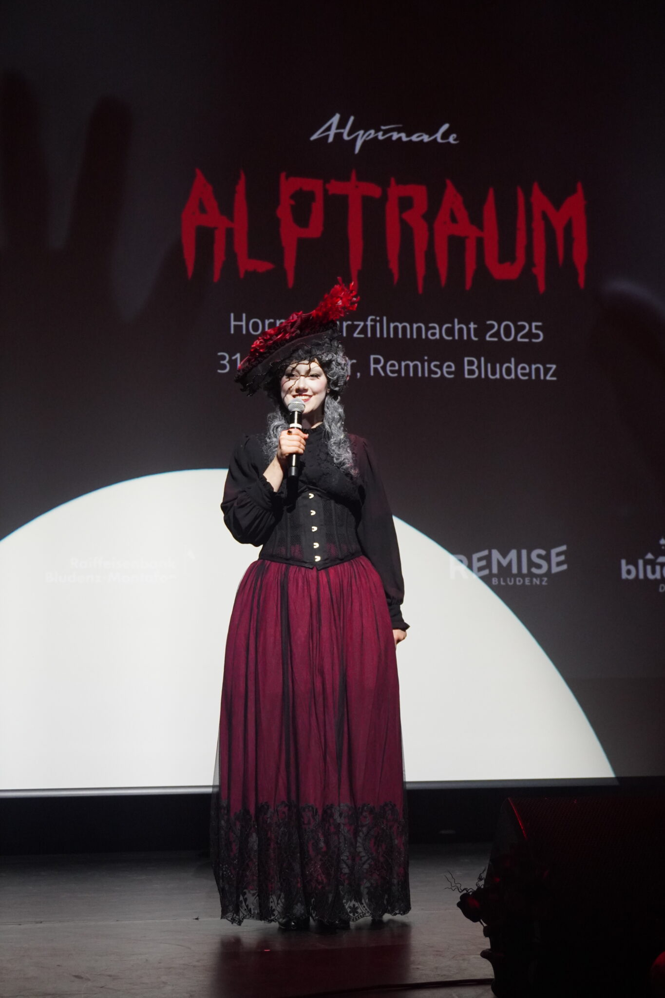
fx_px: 1496
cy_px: 499
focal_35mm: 54
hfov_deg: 25.1
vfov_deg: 36.9
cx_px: 332
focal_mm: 36
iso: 2500
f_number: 5.6
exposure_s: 1/160
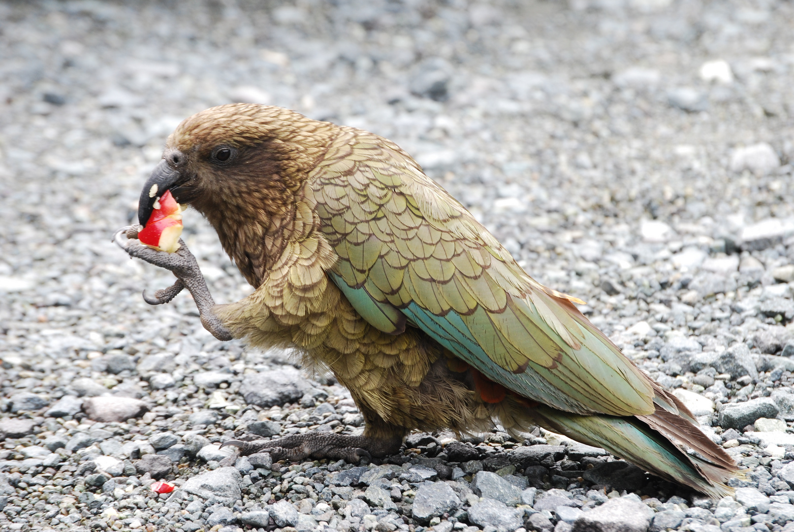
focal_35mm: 202
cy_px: 266
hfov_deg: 10.1
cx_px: 397
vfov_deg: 6.8
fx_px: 4472
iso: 200
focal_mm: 135
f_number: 8
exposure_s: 1/125
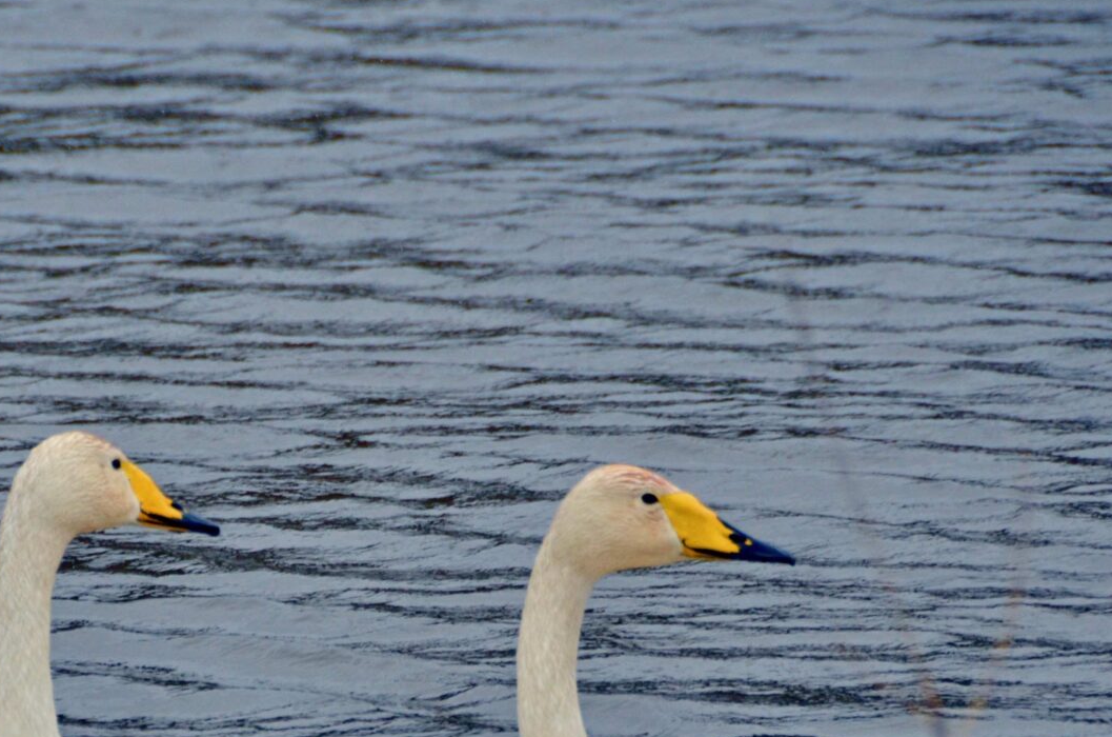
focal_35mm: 494
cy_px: 690
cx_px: 324
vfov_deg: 2.8
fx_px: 15227
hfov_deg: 4.2
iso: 560
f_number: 5.6
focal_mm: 170
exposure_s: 1/1000
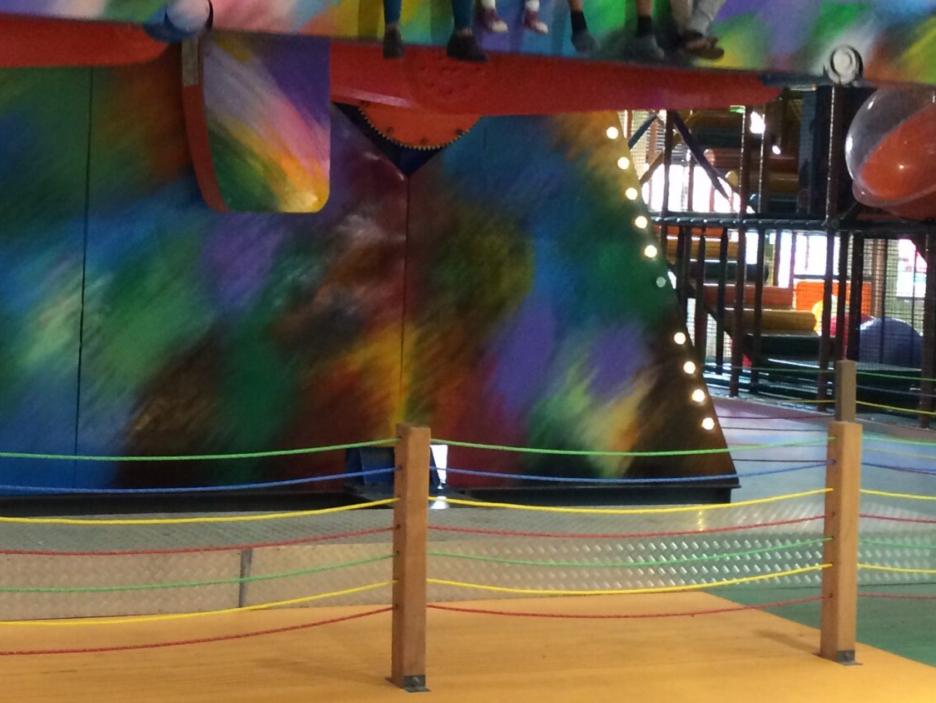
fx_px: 1785
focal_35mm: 66
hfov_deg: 28.7
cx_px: 171
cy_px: 278
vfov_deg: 22.2
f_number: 2.2
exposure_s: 1/33
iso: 250
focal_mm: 4.15
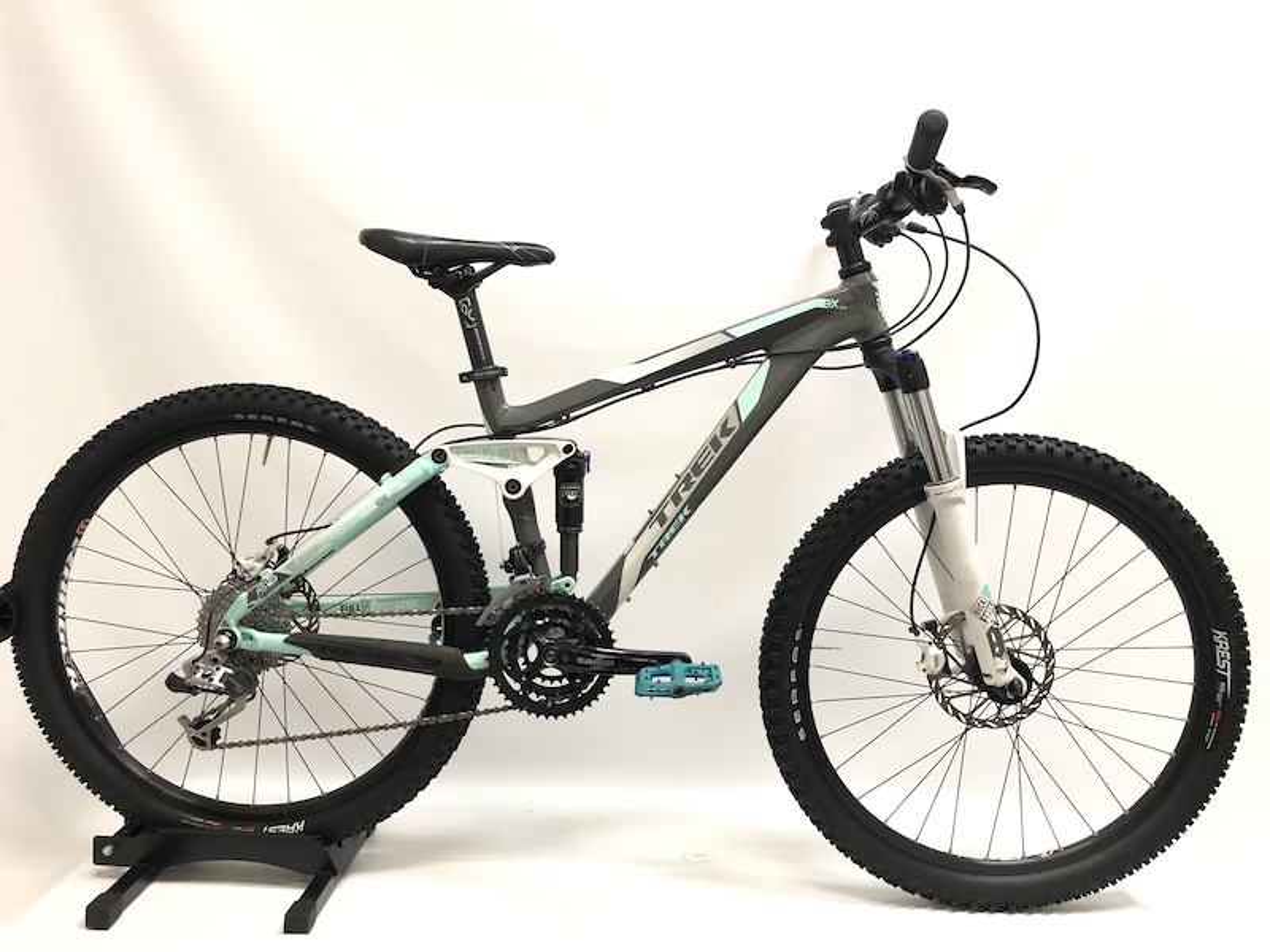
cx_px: 635
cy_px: 476
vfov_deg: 49.7
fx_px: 1027
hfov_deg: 63.4
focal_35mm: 28
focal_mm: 4
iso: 50
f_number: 1.8
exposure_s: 1/15
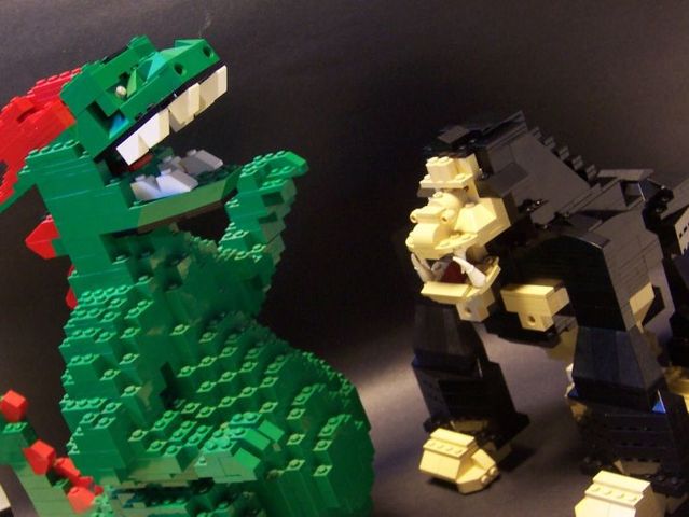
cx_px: 344
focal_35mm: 67
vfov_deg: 22.0
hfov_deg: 29.0
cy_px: 258
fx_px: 1334
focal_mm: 10.4
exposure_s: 1/8
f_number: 3.4
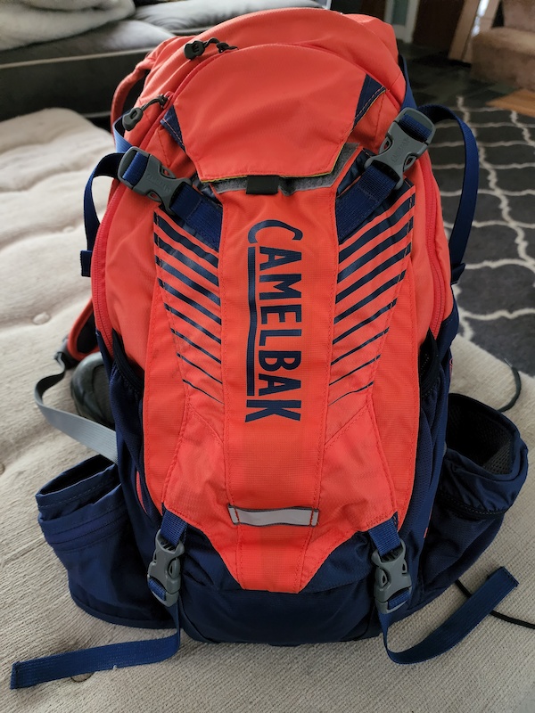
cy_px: 356
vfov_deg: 73.9
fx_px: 474
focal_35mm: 23
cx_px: 268
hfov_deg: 58.9
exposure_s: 1/120
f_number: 1.8
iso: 1000
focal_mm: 6.4
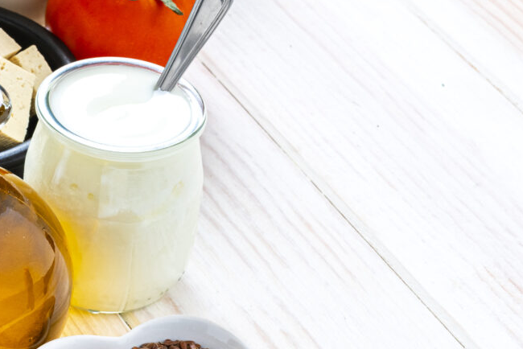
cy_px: 313
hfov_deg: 15.7
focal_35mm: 126
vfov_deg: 10.8
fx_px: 1831
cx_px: -80
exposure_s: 1/100
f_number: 13
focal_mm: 40
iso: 200
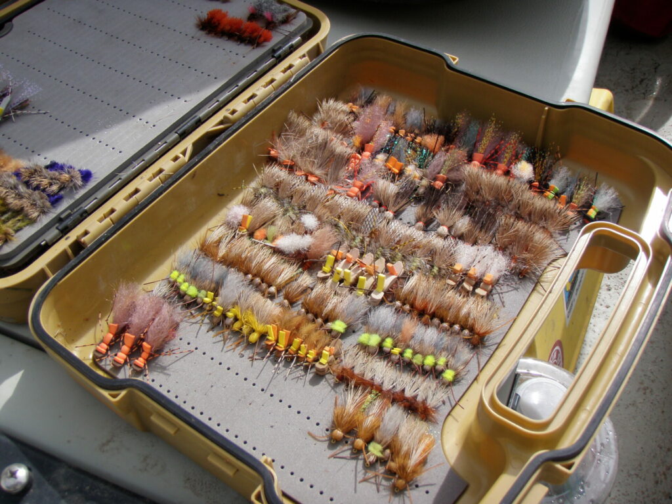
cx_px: 336
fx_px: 738
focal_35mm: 38
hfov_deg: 49.0
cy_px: 252
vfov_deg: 37.7
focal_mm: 6.7
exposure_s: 1/640
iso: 80
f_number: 3.5
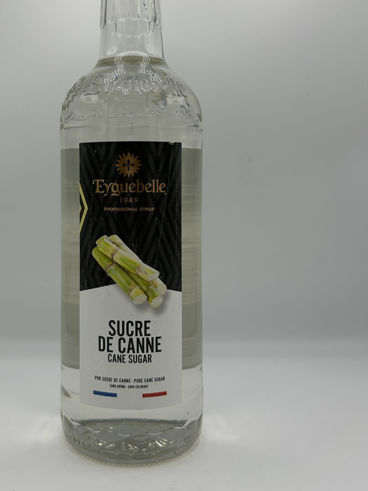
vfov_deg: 49.9
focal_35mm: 37
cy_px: 201
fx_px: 525
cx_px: 132
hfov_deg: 38.3
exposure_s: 1/1124
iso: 50
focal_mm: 5.7
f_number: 1.5
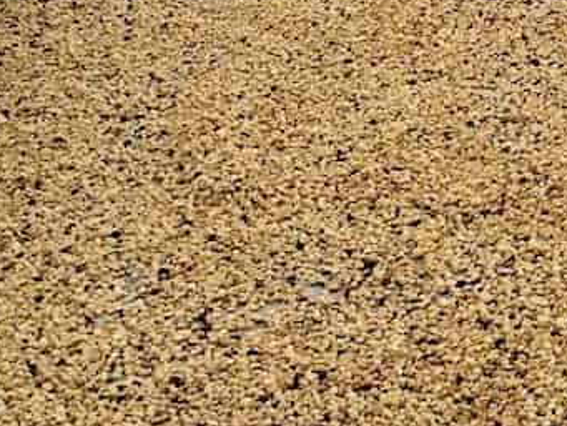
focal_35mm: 136
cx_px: 1056
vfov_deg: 10.6
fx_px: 2228
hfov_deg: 13.0
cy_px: -185
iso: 25
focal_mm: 4.2
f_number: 2.2
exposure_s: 1/30
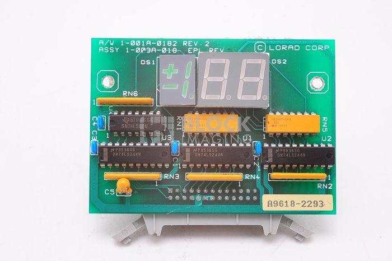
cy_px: 130
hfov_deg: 39.6
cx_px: 196
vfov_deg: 27.0
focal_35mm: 50
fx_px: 544
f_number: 14
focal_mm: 50
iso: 320
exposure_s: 1/160
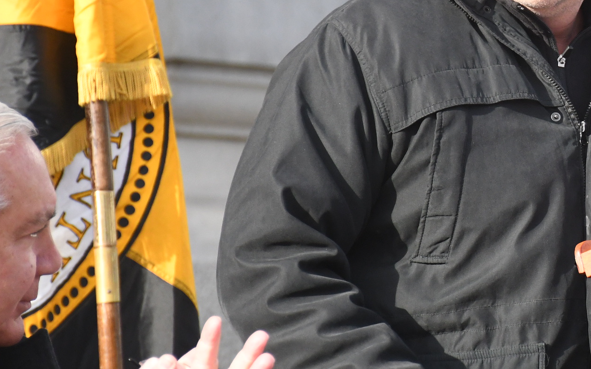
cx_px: 648
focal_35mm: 320
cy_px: 78
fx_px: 5154
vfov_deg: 4.1
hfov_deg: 6.5
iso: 1250
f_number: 5.3
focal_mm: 95
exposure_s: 1/500
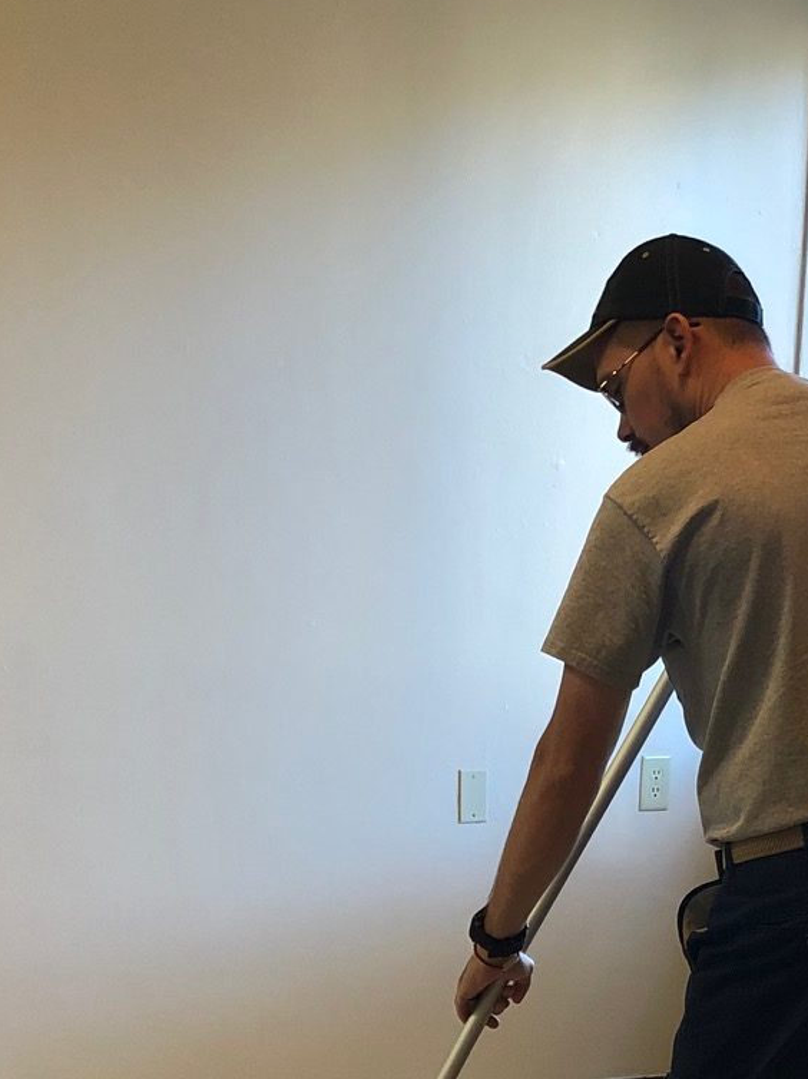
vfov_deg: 23.5
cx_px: 526
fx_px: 2336
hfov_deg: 19.6
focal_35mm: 75
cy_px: 1331
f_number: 1.8
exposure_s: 1/20
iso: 40
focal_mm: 3.99
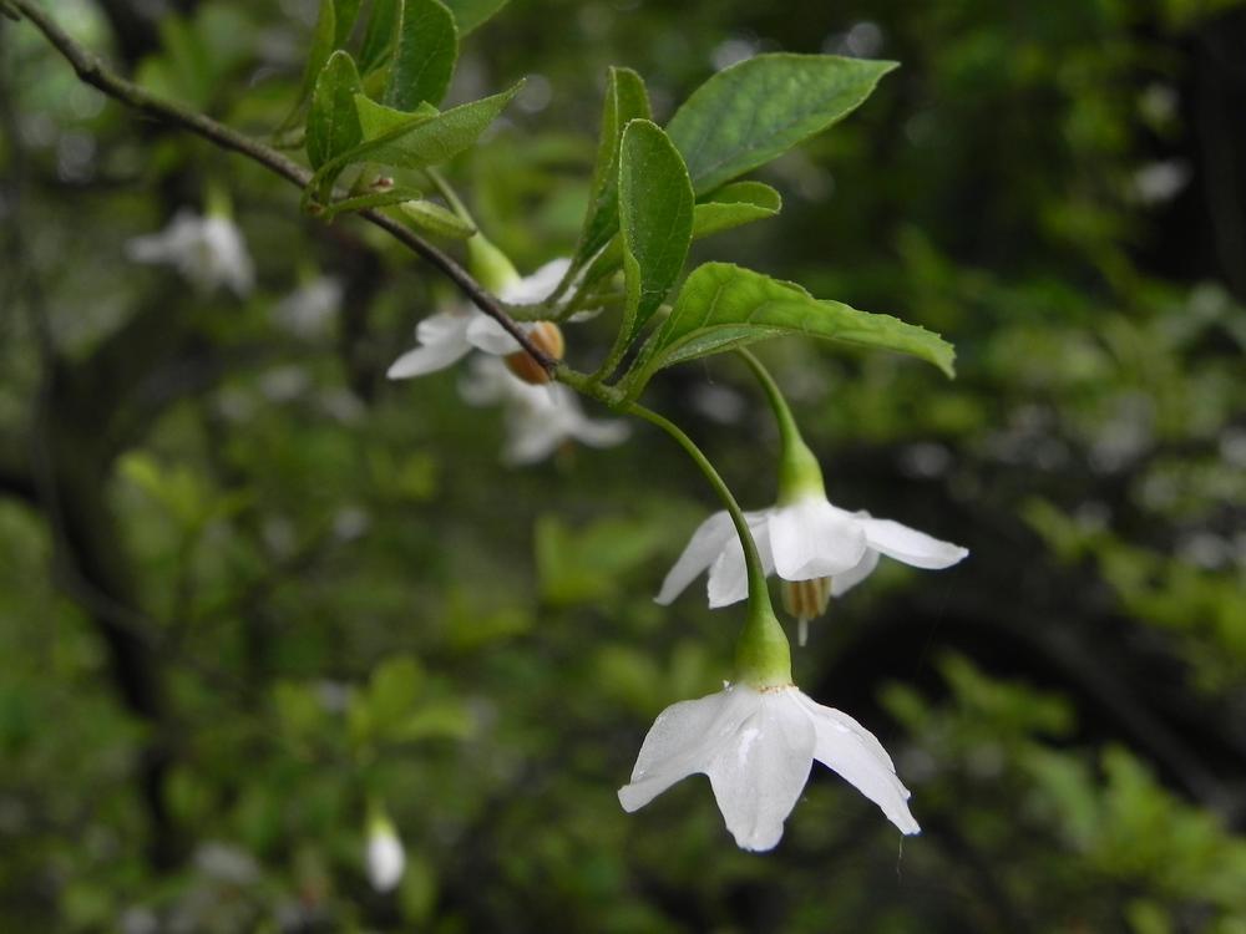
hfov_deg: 36.8
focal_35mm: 52
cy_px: 467
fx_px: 1872
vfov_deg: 28.0
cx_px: 623
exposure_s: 1/147
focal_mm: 9.2
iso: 160
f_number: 4
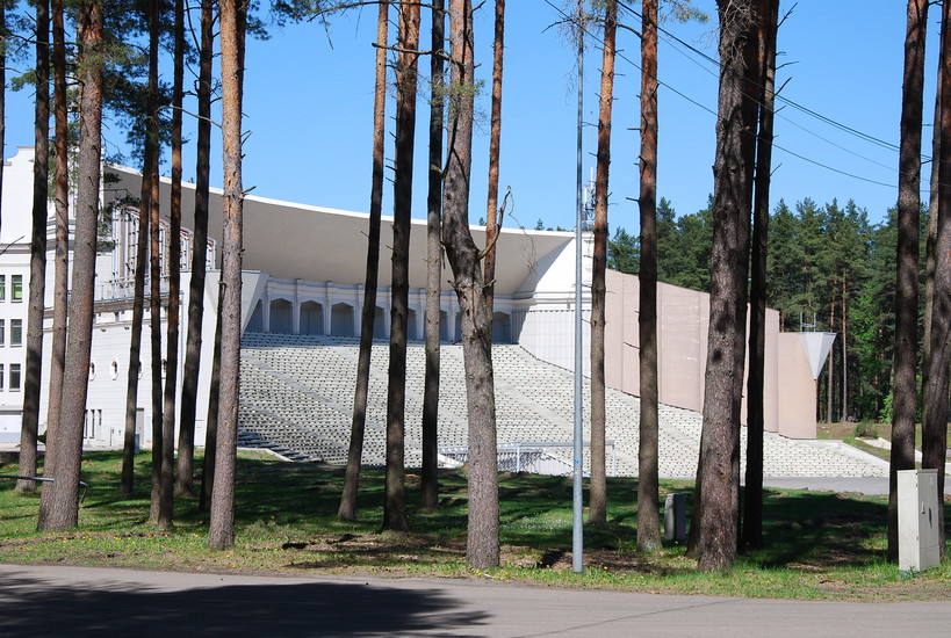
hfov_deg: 28.0
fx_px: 1906
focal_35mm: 72
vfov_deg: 19.0
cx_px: 476
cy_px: 319
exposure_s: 1/250
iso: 160
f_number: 10
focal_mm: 48
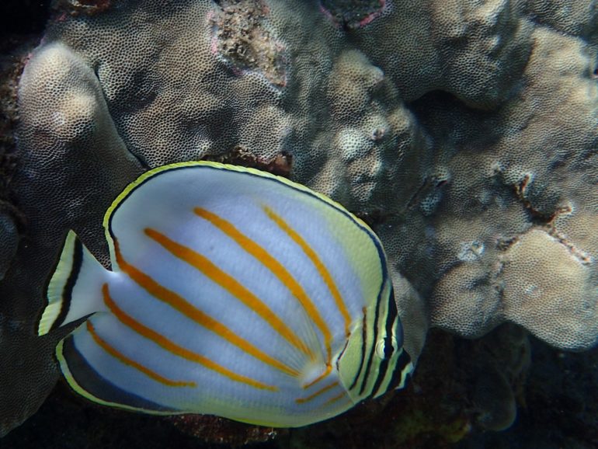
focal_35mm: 35
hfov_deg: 52.6
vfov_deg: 40.7
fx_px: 605
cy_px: 224
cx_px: 299
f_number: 3.5
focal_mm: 6.42
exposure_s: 1/320
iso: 100
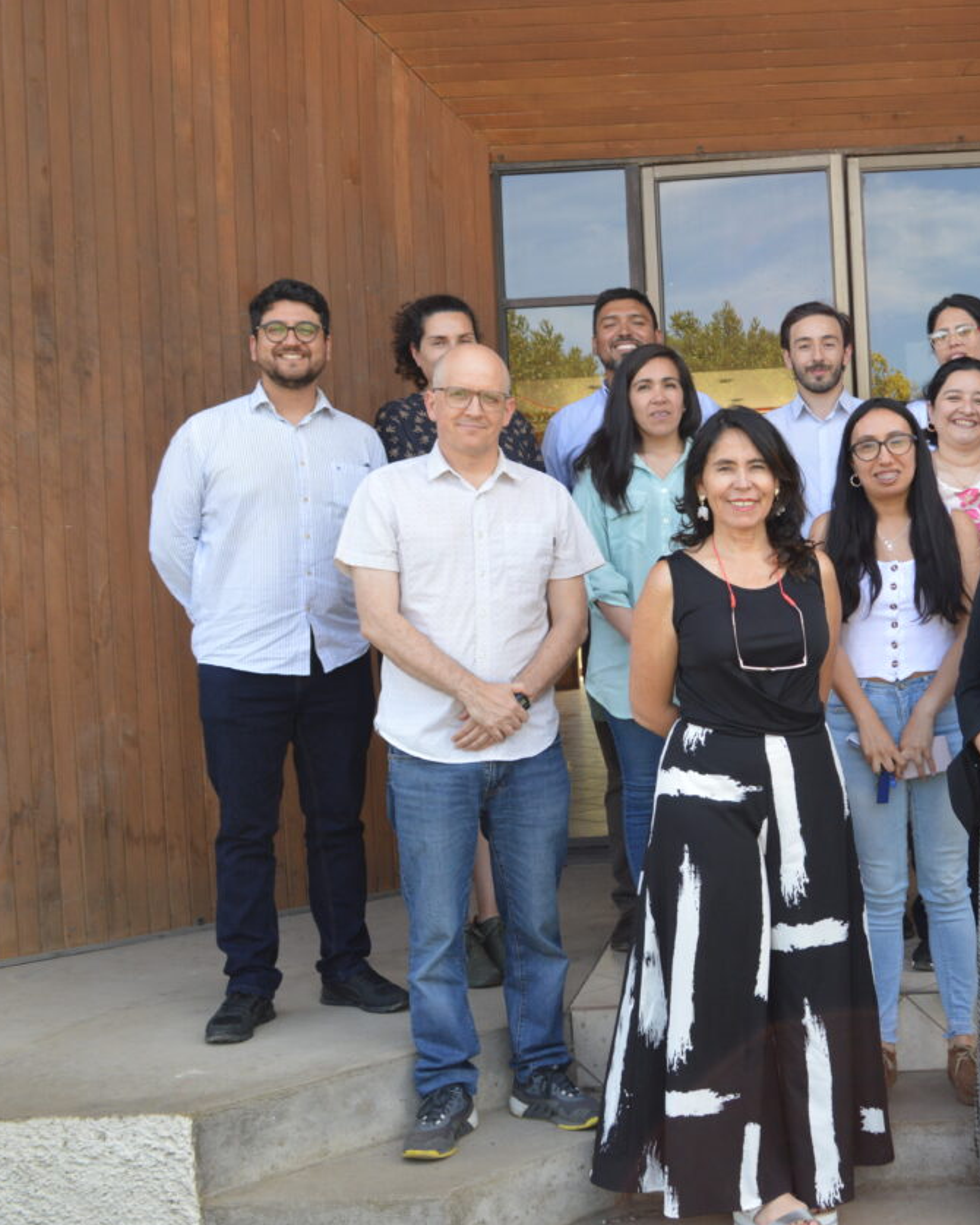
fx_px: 1558
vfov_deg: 42.9
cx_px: 825
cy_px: 621
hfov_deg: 33.6
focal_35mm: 43
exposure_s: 1/125
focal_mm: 20
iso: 320
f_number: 5.6
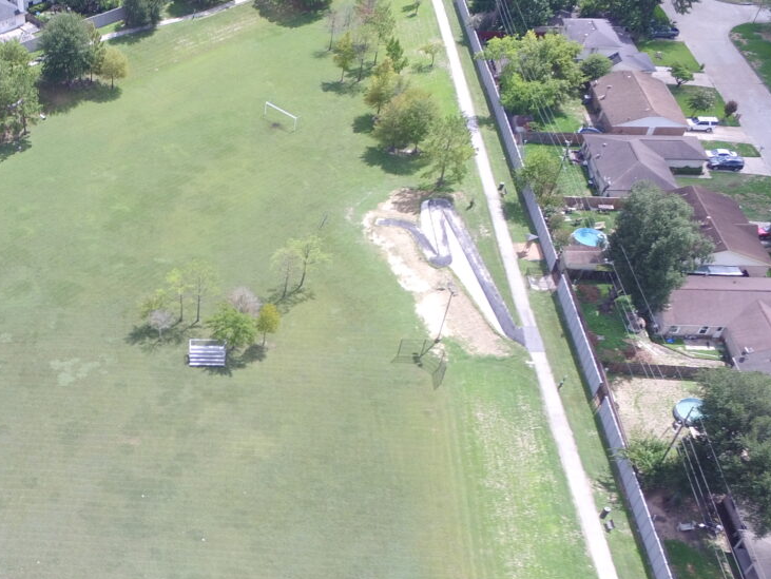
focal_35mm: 42
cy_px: 464
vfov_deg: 33.4
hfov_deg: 41.2
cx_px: 74
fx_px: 936
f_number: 2.8
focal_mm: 3.61
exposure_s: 1/399
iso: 100
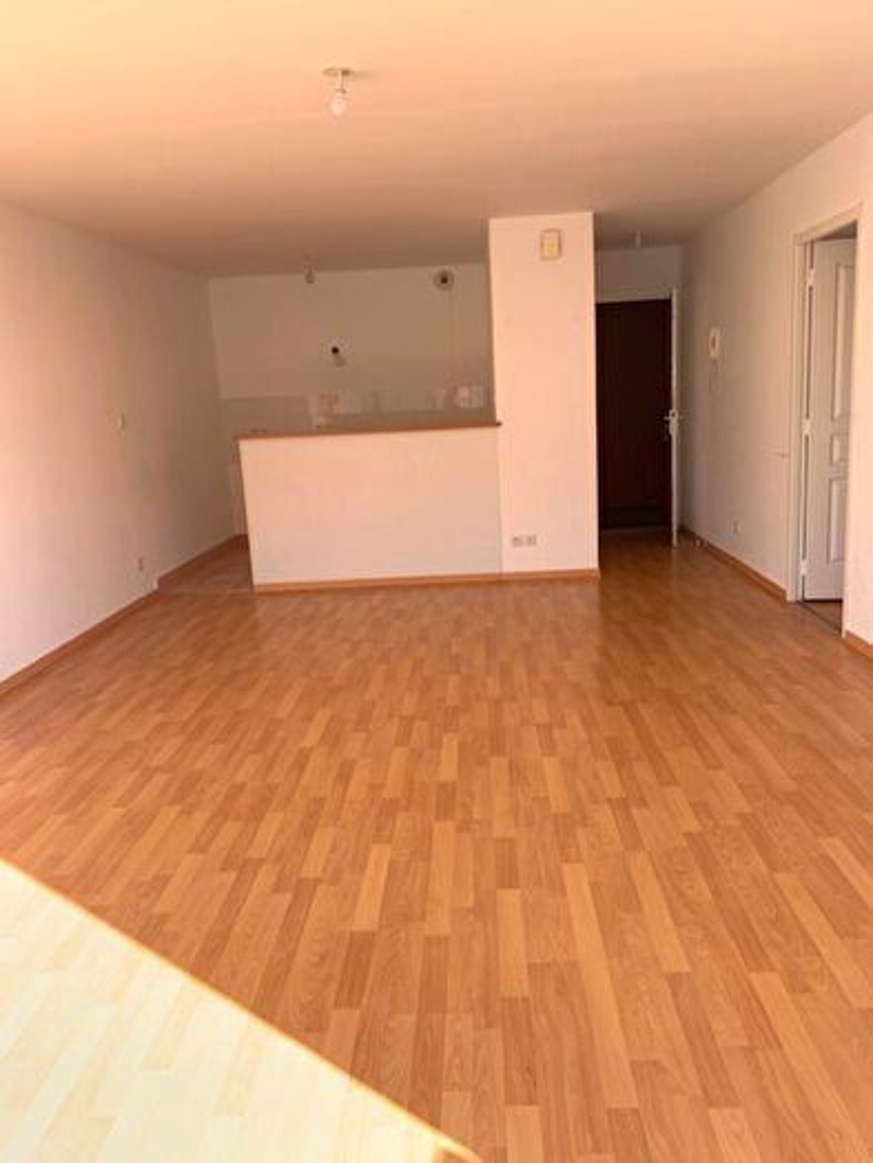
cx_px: 436
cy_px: 582
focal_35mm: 26
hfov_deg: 53.1
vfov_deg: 67.3
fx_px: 874
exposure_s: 1/165
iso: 25
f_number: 1.8
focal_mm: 4.25
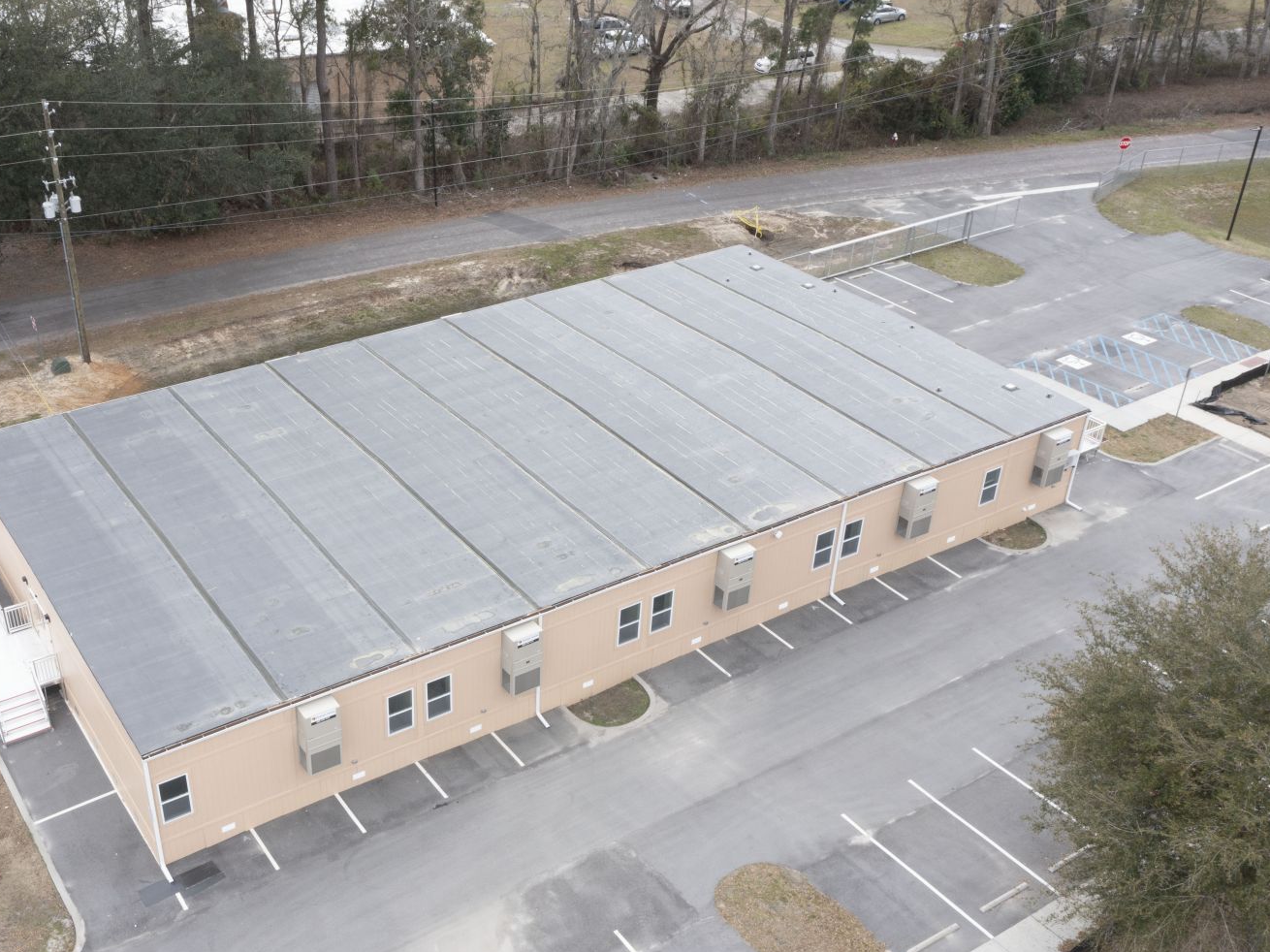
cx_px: 455
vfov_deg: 38.6
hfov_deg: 49.5
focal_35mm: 37
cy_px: 535
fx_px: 1357
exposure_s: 1/80
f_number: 8
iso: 100
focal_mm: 10.26
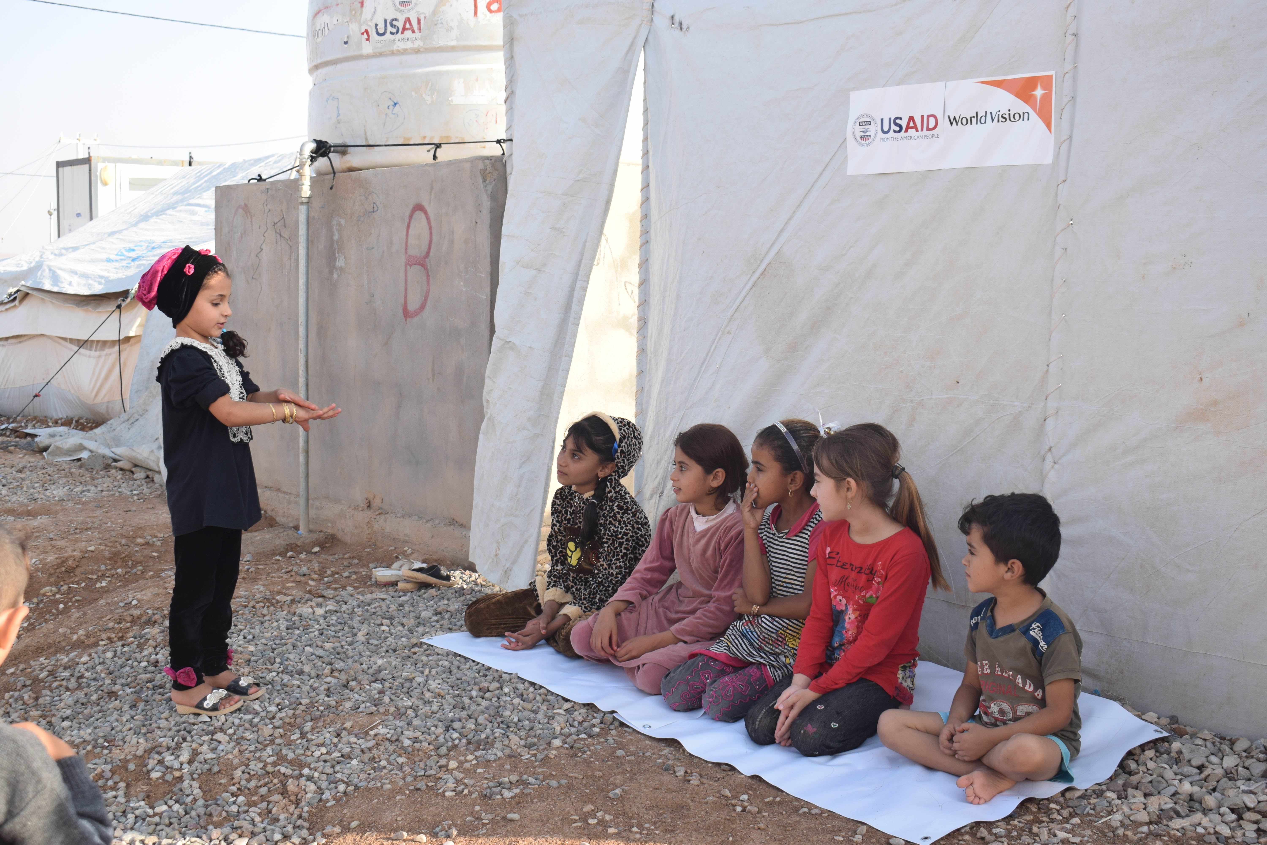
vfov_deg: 28.9
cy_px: 422
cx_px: 634
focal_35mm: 46
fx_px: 1636
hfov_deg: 42.3
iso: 400
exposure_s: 1/400
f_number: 7.1
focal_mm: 31
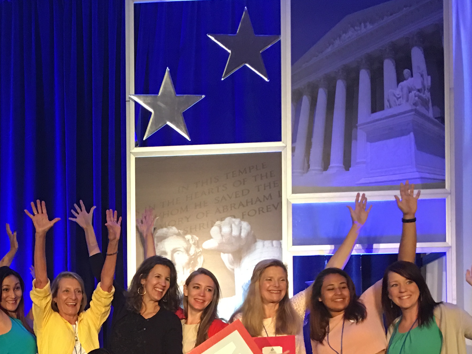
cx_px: 65
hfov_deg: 28.5
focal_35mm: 66
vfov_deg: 21.1
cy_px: 392
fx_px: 900
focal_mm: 4.15
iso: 80
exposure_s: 1/15
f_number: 2.2
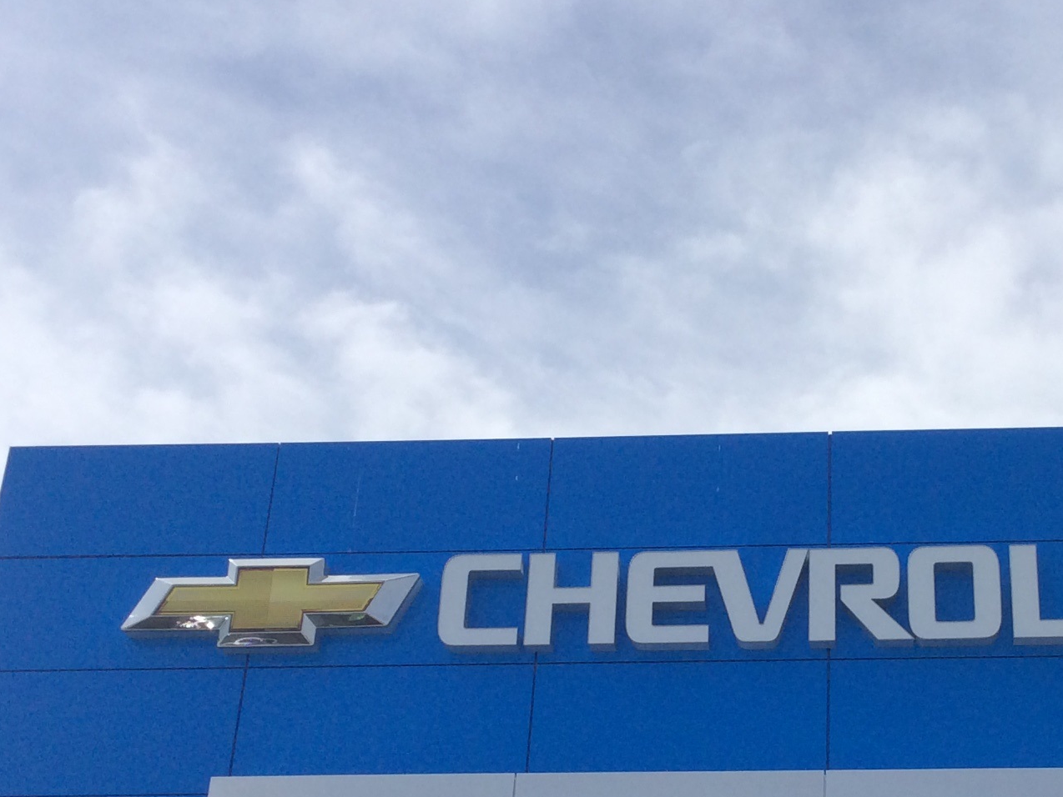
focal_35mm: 65
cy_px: 616
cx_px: 773
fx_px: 1996
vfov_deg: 22.3
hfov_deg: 29.4
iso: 32
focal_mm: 3.3
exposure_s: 1/2203
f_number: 2.4
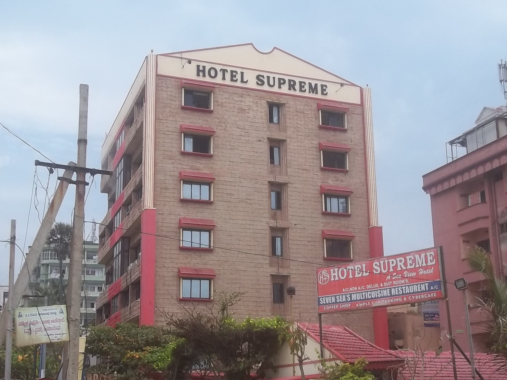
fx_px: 703
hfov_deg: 39.6
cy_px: 243
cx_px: 241
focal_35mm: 48
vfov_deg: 30.1
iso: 80
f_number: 5.5
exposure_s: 1/500
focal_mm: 5.7
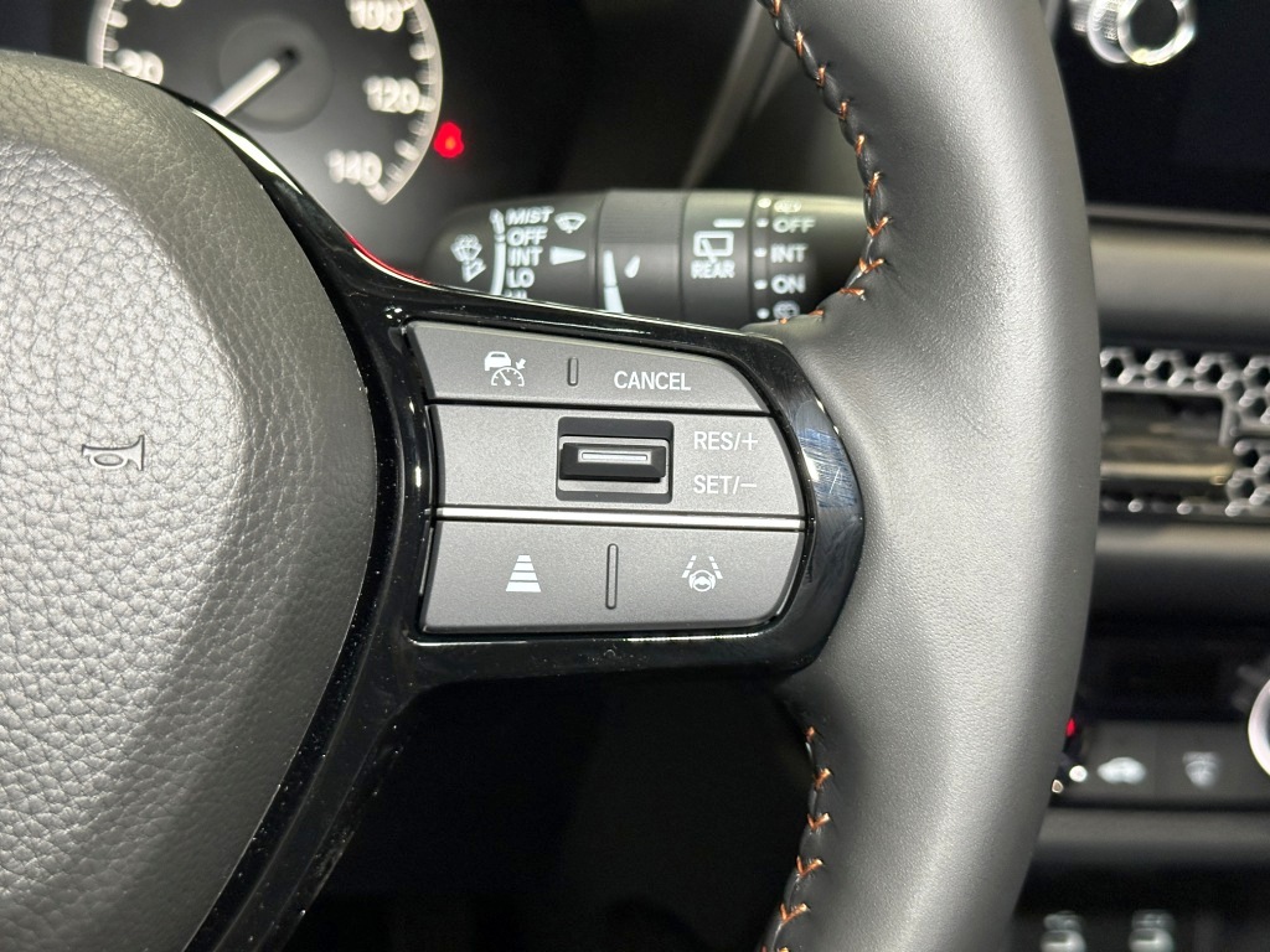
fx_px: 1761
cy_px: 476
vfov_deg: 30.3
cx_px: 635
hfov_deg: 39.7
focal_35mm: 48
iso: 400
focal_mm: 6.86
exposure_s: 1/40
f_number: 1.78
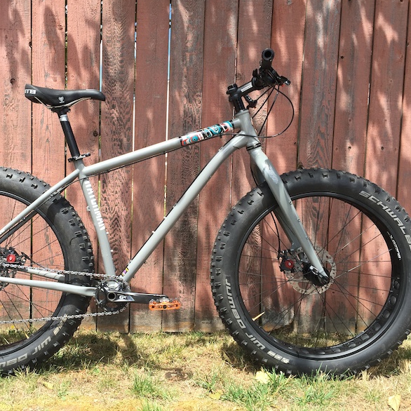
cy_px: 201
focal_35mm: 35
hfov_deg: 46.8
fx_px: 470
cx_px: 157
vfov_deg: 47.2
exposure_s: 1/706
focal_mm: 4.15
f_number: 2.2
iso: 32
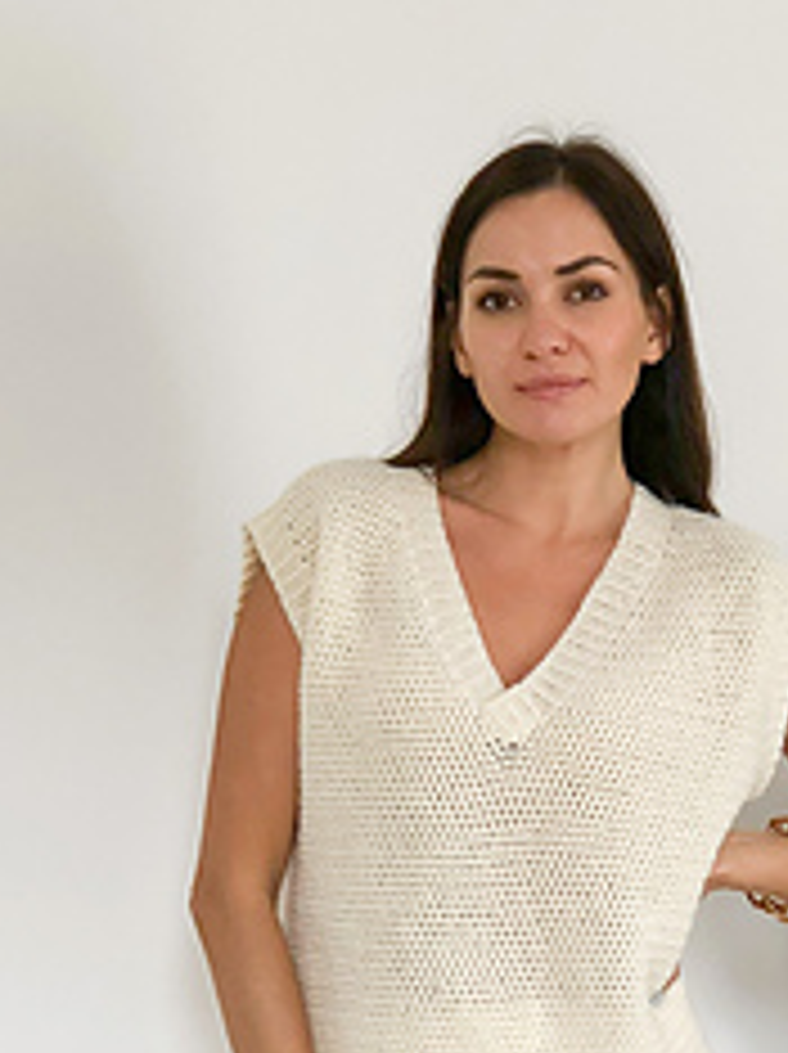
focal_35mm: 122
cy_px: 900
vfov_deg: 16.0
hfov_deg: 12.1
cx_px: 592
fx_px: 3710
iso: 100
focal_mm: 6.6
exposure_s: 1/30
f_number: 2.8
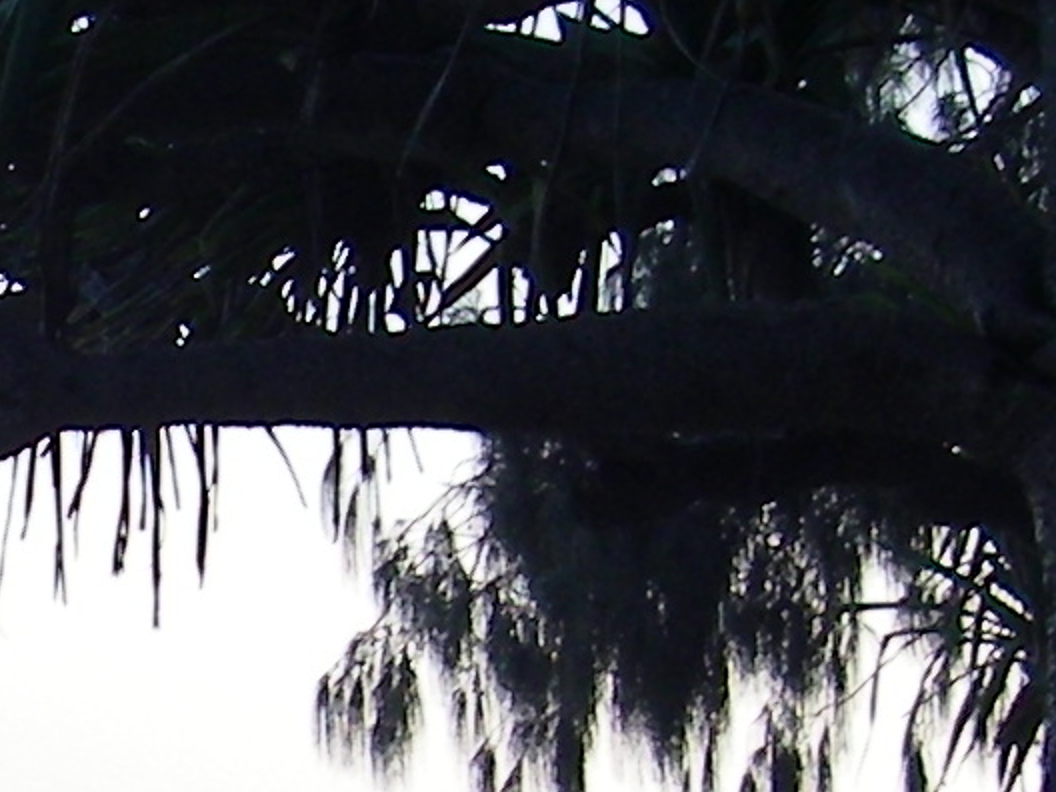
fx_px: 7810
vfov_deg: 5.7
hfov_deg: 7.5
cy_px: 1242
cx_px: -876
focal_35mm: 256
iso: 64
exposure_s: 1/320
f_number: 3.4
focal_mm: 7.3
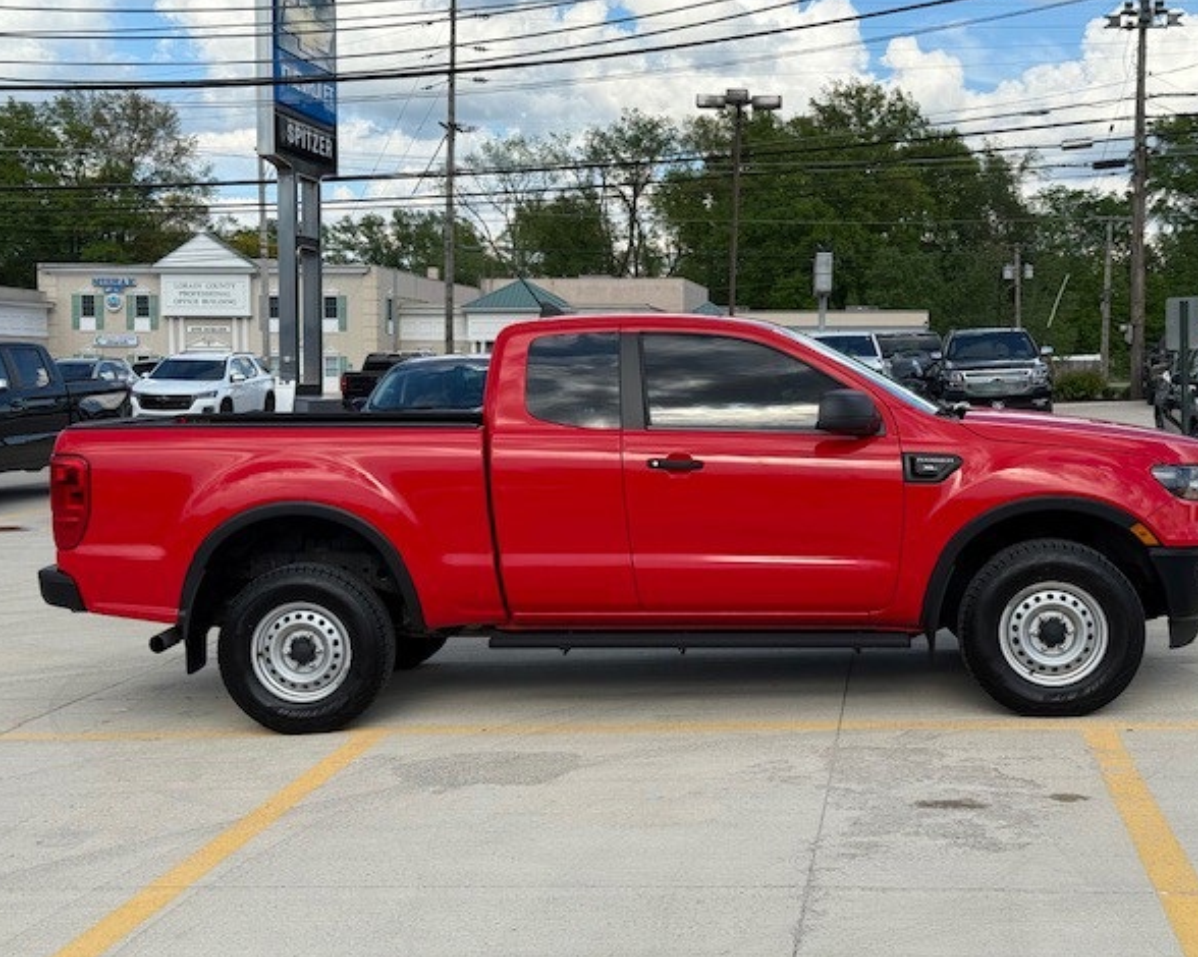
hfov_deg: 36.7
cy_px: 476
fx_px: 1808
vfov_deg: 29.7
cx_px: 638
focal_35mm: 51
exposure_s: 1/2976
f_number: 1.78
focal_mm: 6.76
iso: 100
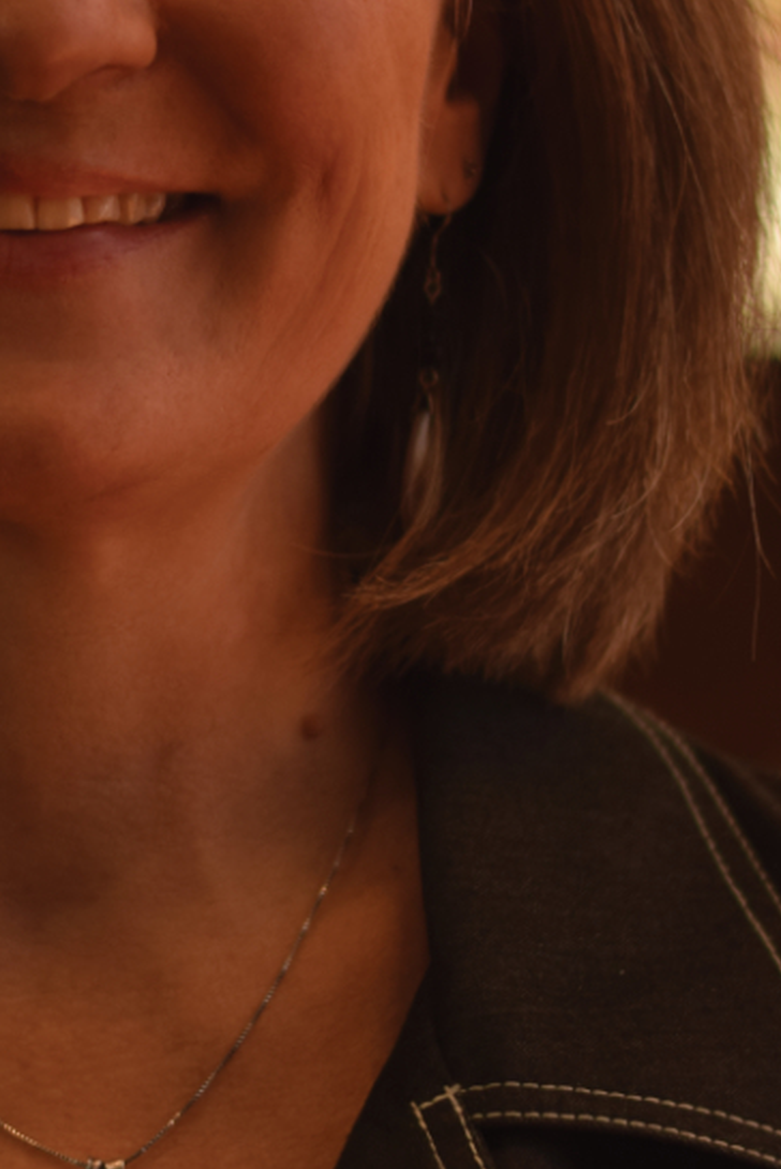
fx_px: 6435
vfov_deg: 10.4
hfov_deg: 6.9
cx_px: 116
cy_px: 476
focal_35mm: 198
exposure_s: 1/125
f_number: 2
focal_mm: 50
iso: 100
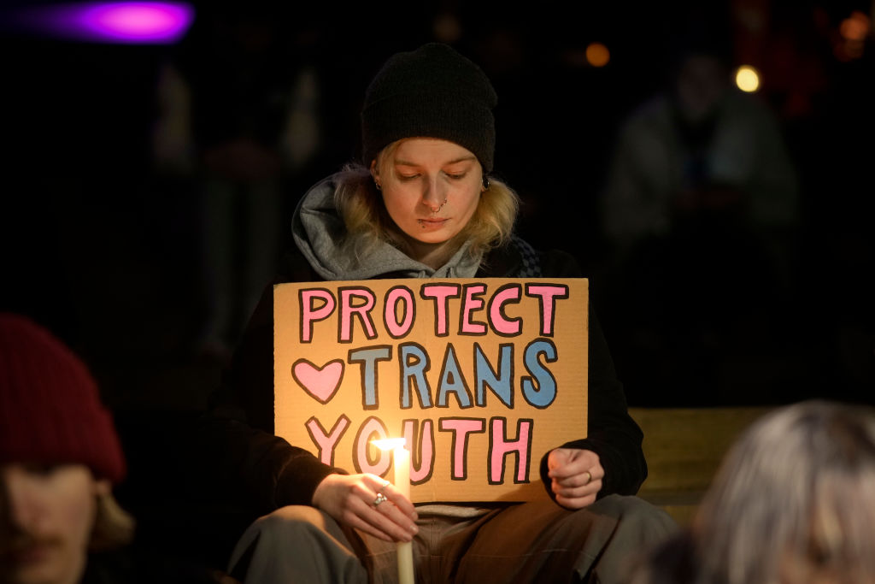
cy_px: 292
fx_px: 3087
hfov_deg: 16.1
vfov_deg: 10.8
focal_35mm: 127
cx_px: 438
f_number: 1.4
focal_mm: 85
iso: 1000
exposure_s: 1/60
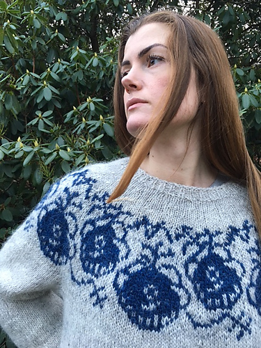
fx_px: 292
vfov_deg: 61.7
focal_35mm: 29
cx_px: 130
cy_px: 174
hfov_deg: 48.2
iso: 100
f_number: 2.2
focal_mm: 4.15
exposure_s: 1/33
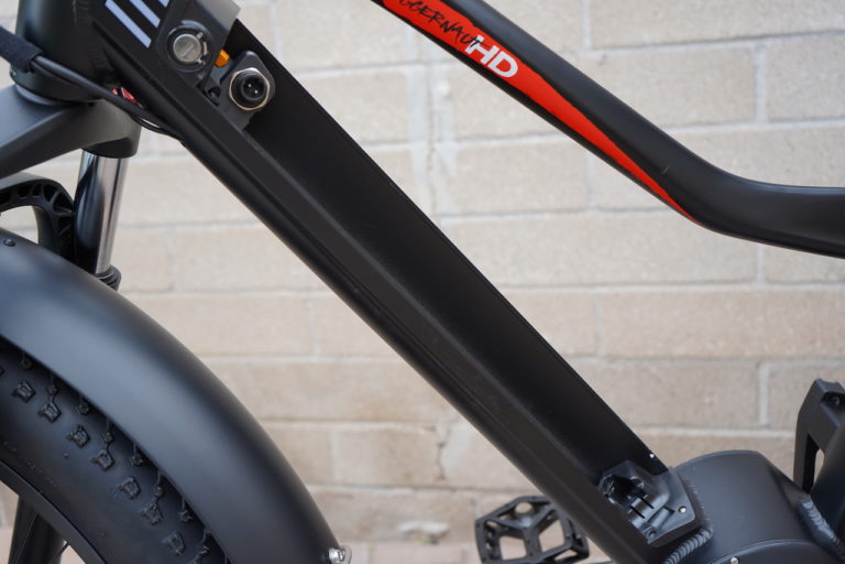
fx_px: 1056
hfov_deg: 43.6
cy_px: 282
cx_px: 422
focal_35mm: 45
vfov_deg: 29.9
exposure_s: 1/80
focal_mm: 45
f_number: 5
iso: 100
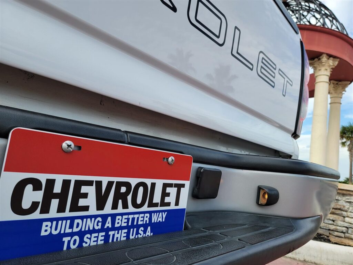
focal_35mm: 24
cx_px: 176
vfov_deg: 56.8
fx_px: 245
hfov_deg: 71.6
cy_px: 132
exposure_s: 1/404
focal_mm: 6.7
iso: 16
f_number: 1.8
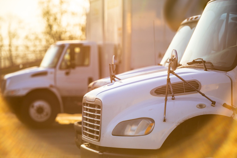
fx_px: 1086
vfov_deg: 8.3
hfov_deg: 12.4
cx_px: 118
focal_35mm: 165
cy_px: 79
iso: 320
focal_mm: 165
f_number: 2.8
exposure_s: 1/4000
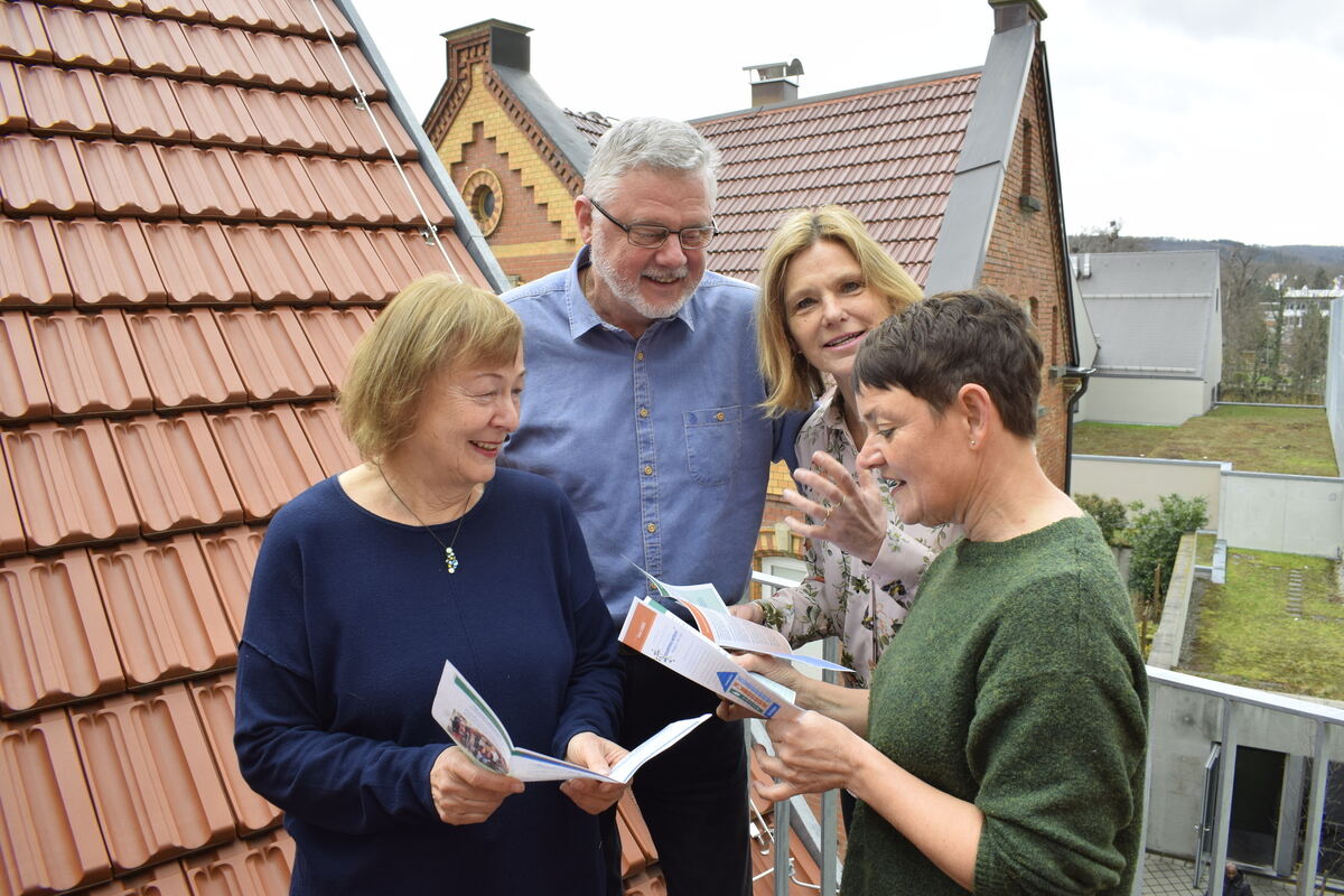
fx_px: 1008
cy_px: 448
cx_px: 672
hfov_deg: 67.4
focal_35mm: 27
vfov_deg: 47.9
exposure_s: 1/200
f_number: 7.1
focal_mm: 18
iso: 400
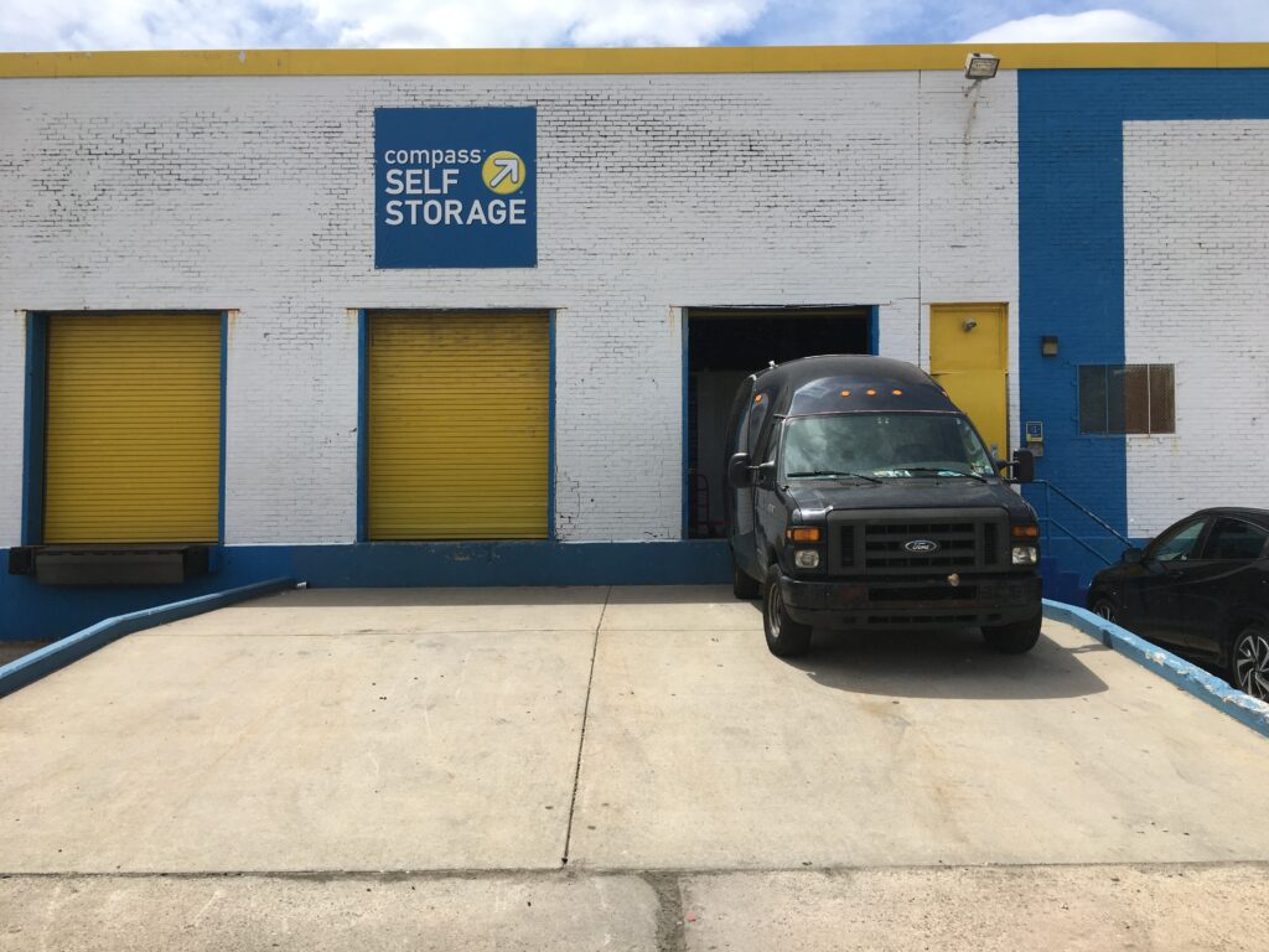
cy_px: 476
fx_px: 1063
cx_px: 634
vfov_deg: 48.2
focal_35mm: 29
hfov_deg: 61.7
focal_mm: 4.15
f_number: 2.2
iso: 25
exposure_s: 1/1709
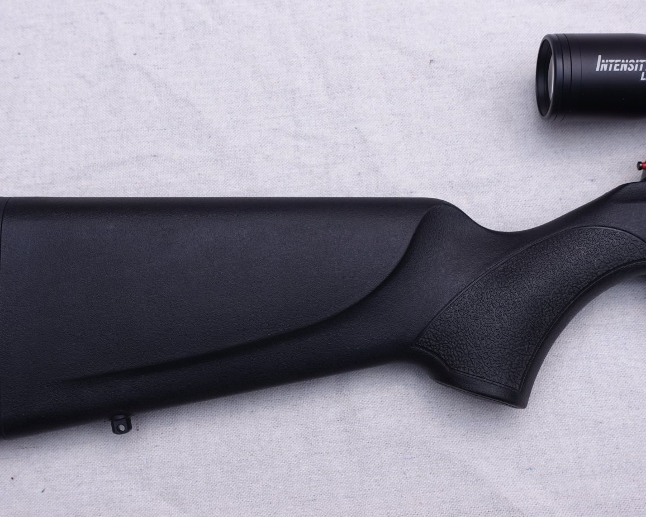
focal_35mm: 50
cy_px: 258
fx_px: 956
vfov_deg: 30.3
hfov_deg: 37.3
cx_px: 323
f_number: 3.5
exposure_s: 1/100
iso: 100
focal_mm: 16.72
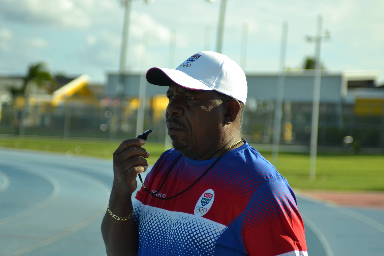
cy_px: 128
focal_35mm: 105
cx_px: 192
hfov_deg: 19.5
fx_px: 1120
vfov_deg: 13.0
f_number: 2.8
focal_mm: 70
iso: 100
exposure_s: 1/1250
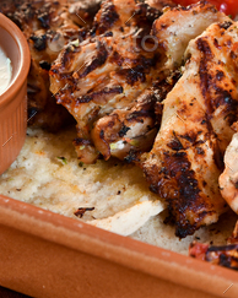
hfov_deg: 5.6
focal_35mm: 274
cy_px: 101
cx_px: 283
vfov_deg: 7.1
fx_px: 2416
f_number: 8
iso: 400
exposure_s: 1/25
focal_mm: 120
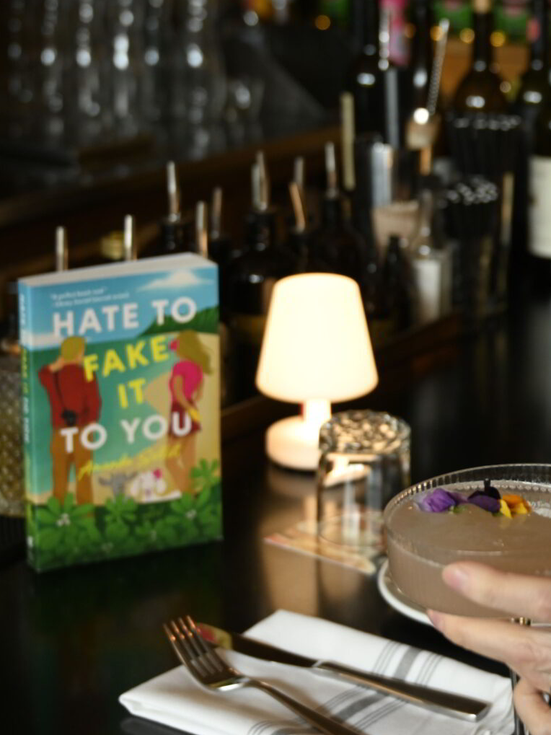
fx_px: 1847
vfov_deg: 22.4
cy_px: 215
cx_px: 595
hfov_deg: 16.5
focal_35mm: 87
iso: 400
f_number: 4
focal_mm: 36
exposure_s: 1/45
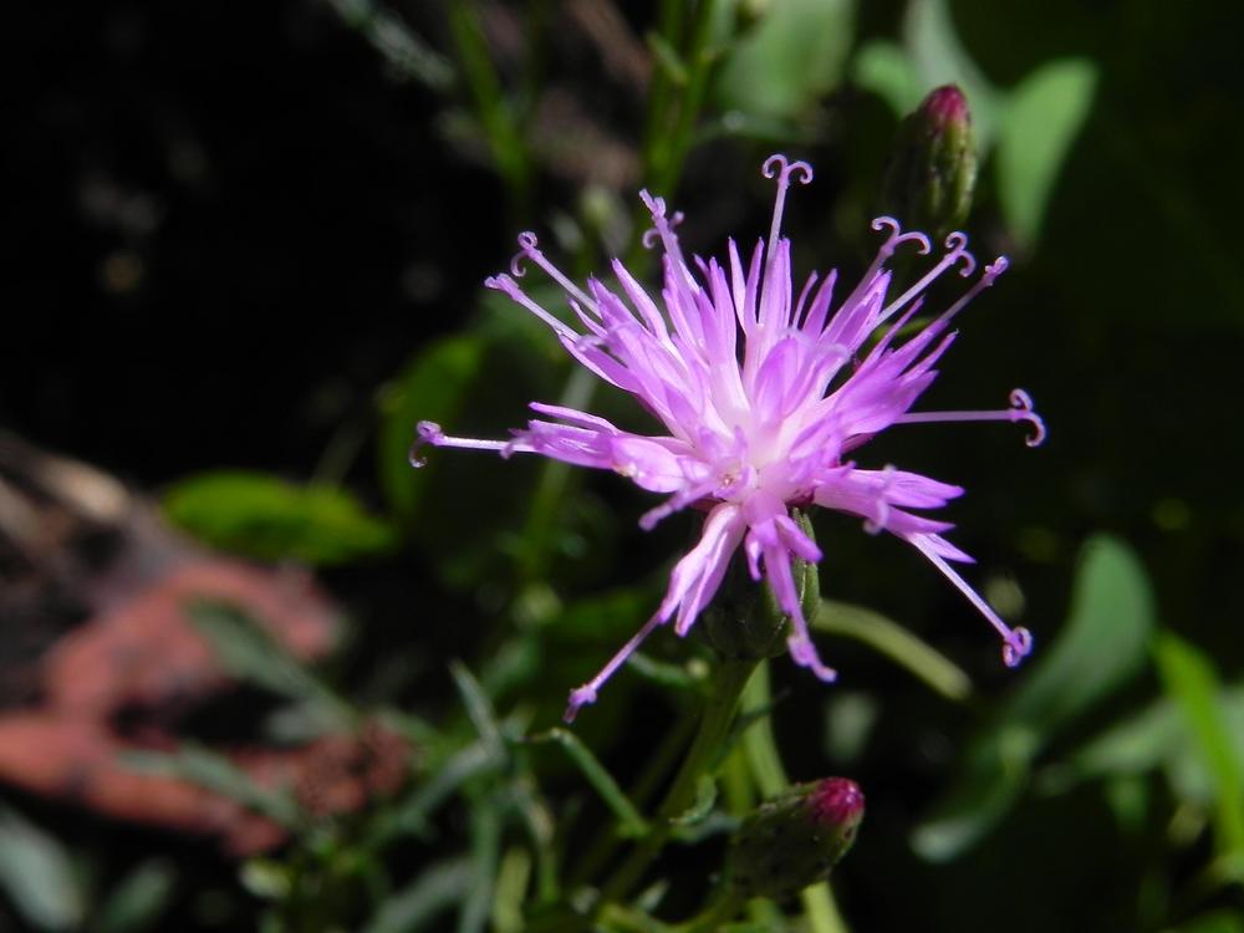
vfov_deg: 25.2
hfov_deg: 33.2
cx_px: 622
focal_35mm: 58
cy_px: 466
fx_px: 2084
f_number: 7.1
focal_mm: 10.3
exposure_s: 1/506
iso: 160
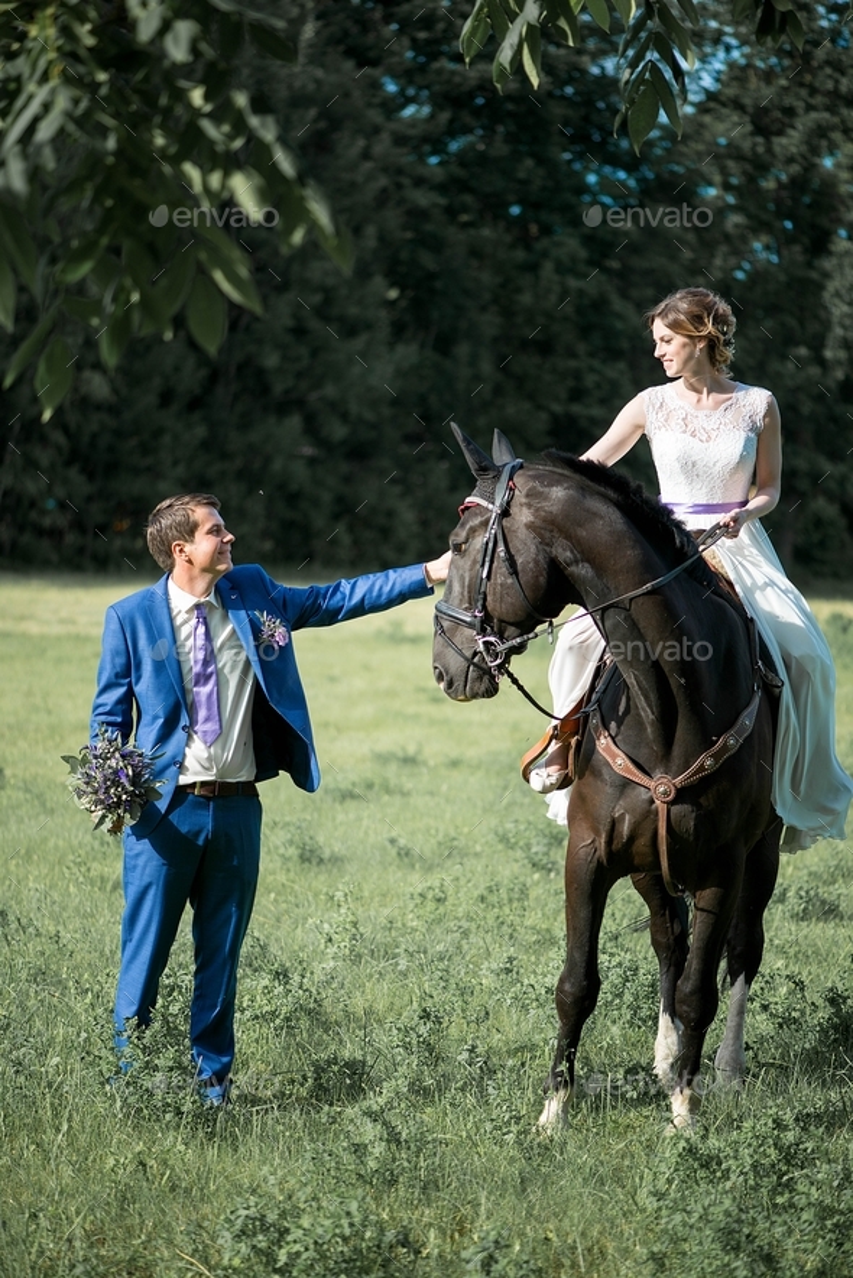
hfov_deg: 13.1
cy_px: 639
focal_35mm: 105
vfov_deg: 19.5
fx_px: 3729
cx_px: 426
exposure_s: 1/800
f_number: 2.8
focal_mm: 105
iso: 100
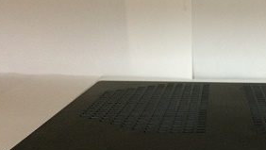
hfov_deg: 35.4
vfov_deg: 21.0
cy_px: 135
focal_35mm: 56
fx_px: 395
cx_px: 229
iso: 250
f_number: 2.2
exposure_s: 1/30
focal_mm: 4.15
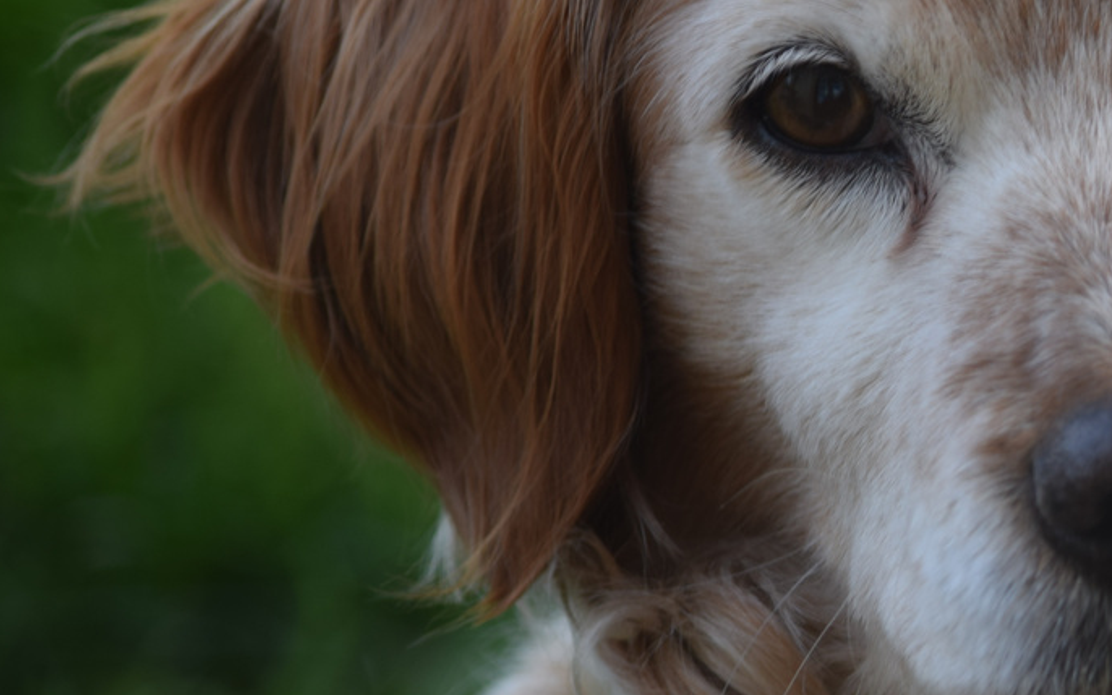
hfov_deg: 4.6
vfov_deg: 2.9
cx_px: 1279
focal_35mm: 451
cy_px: 253
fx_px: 13676
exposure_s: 1/40
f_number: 4.8
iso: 100
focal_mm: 125
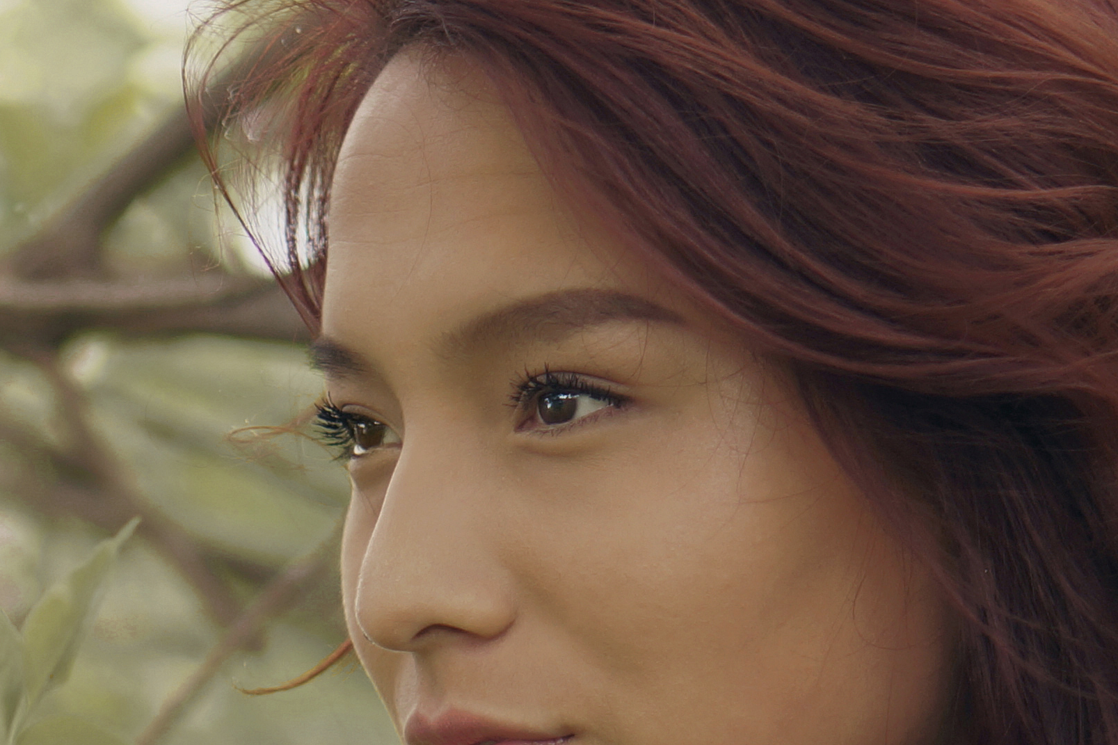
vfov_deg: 6.0
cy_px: 882
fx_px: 7110
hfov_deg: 8.9
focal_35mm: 229
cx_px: 16
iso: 200
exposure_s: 1/800
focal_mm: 50
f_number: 1.8
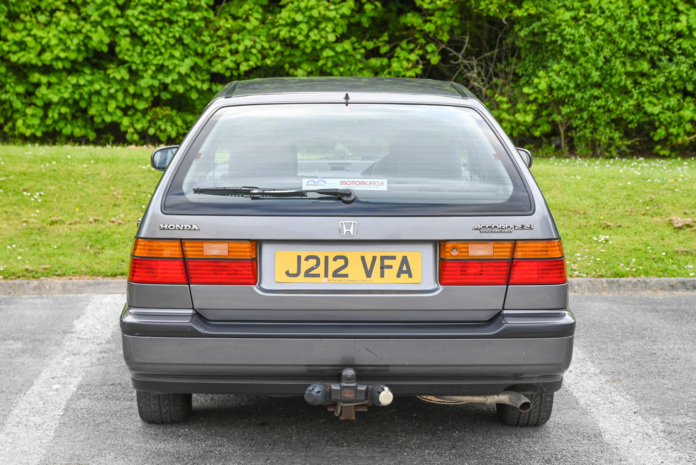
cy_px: 232
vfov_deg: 16.7
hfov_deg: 24.8
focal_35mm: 82
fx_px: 1586
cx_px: 348
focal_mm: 82
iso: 200
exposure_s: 1/200
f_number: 8
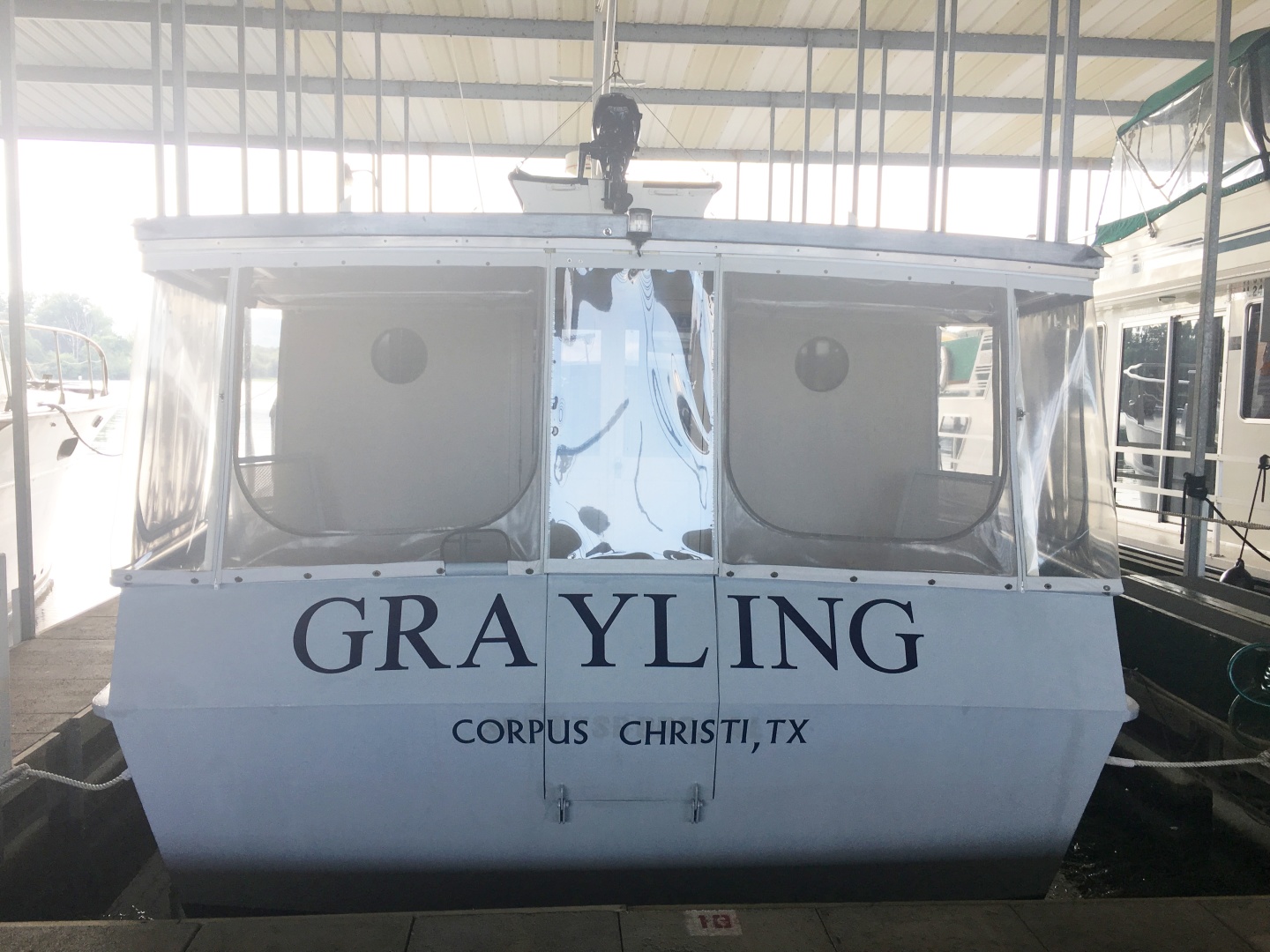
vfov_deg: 48.2
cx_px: 635
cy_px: 476
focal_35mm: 29
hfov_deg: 61.7
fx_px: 1064
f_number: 2.2
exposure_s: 1/135
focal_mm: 4.15
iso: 25
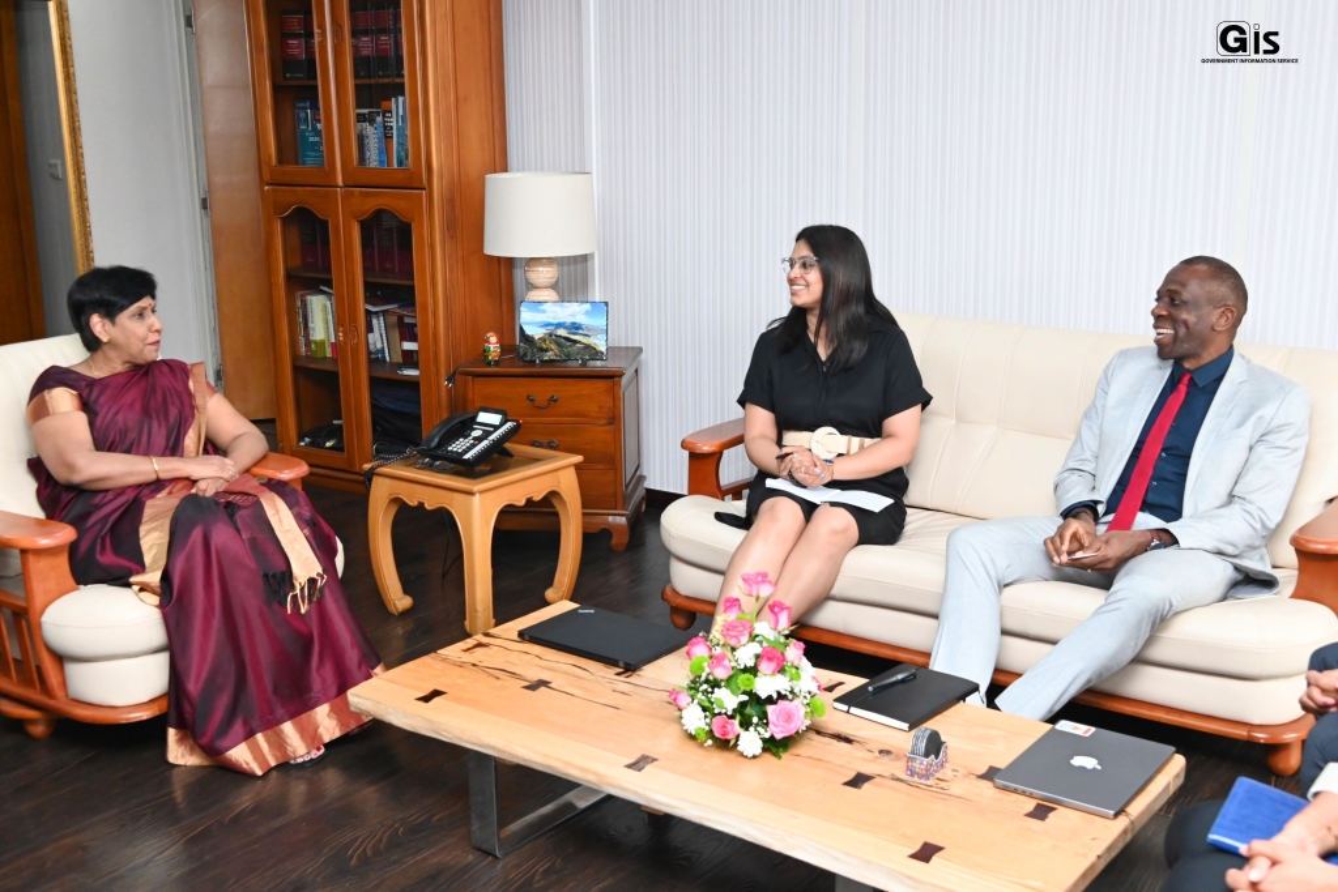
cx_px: 669
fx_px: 1301
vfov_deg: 37.9
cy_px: 446
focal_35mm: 35
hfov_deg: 54.4
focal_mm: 35
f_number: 7.1
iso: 4000
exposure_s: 1/160
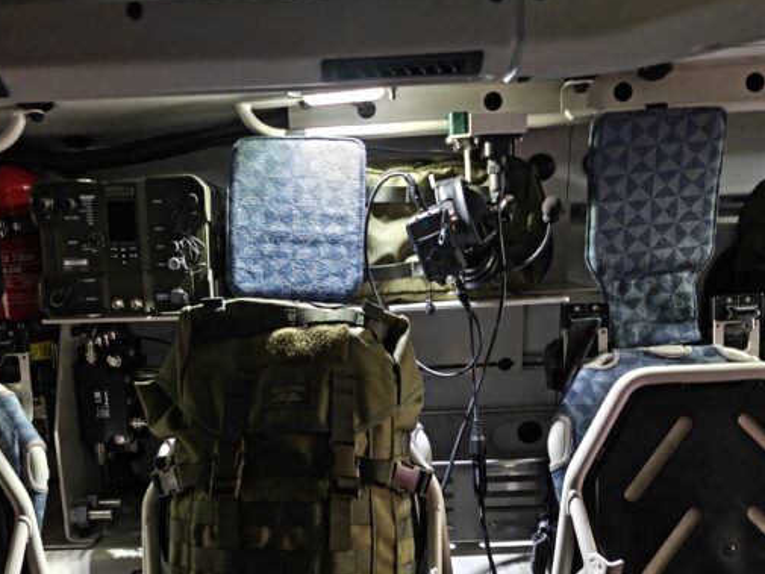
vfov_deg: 40.0
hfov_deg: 52.4
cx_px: 317
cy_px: 404
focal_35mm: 35
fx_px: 774
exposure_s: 1/33
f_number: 1.6
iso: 800
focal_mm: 6.06
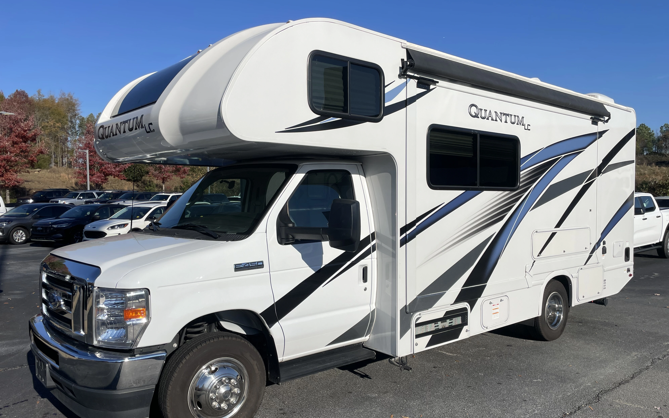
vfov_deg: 44.5
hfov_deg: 66.5
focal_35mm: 28
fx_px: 510
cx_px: 334
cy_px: 231
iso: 32
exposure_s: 1/7299
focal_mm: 4.2
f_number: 1.6
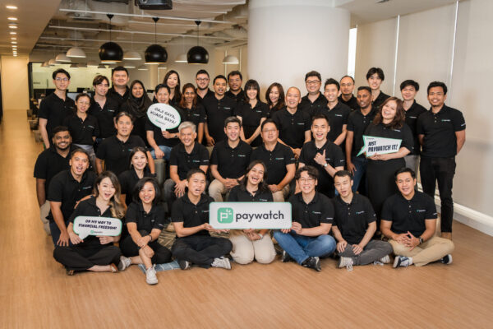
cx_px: 246
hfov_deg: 54.4
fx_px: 479
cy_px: 164
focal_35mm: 35
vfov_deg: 37.9
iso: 1000
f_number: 4.5
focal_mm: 35
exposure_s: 1/160
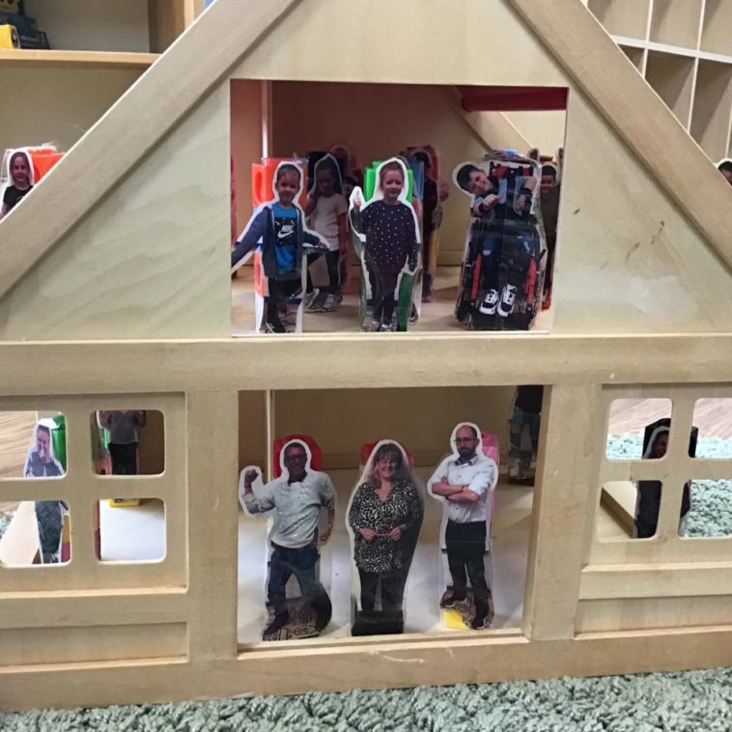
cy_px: 363
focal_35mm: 37
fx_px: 885
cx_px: 348
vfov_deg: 44.9
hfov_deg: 44.9
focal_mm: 3.3
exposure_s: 1/33
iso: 200
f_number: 2.4
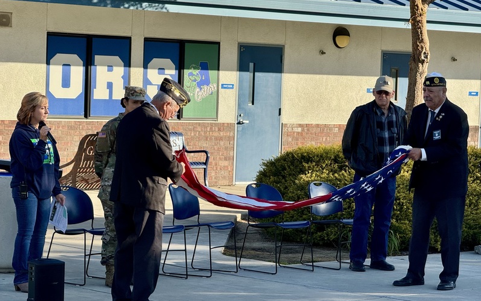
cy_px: 151
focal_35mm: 128
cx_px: 241
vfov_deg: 10.2
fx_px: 1678
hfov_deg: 16.3
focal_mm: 15.66
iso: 50
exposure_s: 1/951
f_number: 2.8
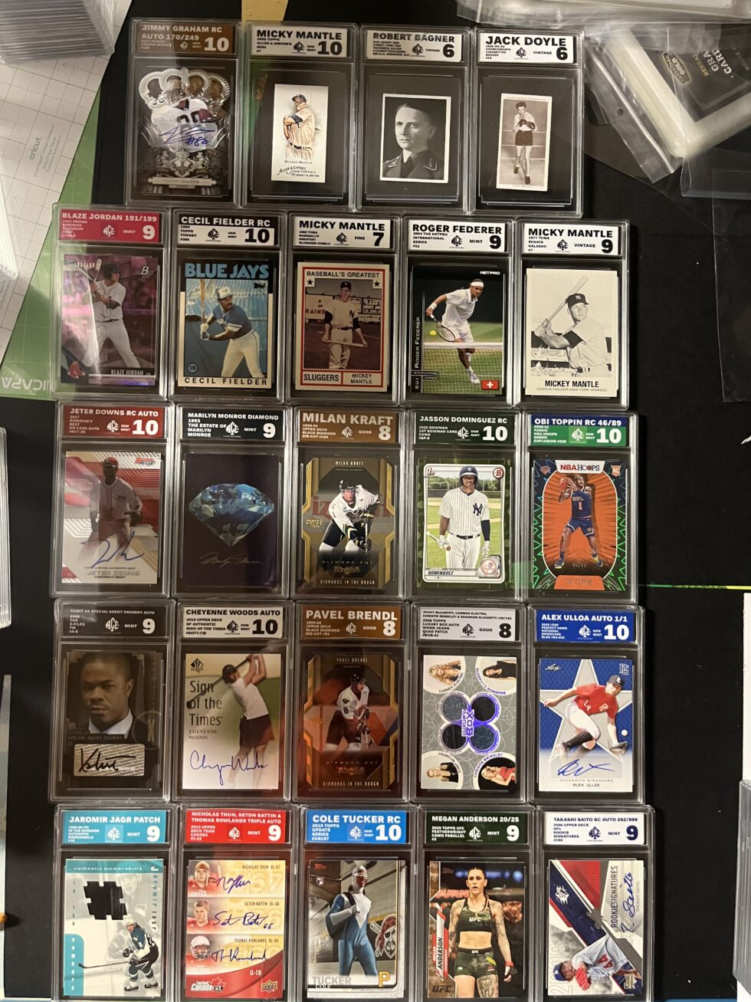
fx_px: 752
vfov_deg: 67.3
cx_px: 376
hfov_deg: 53.1
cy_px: 501
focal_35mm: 26
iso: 640
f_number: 1.6
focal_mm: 5.1
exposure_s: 1/30
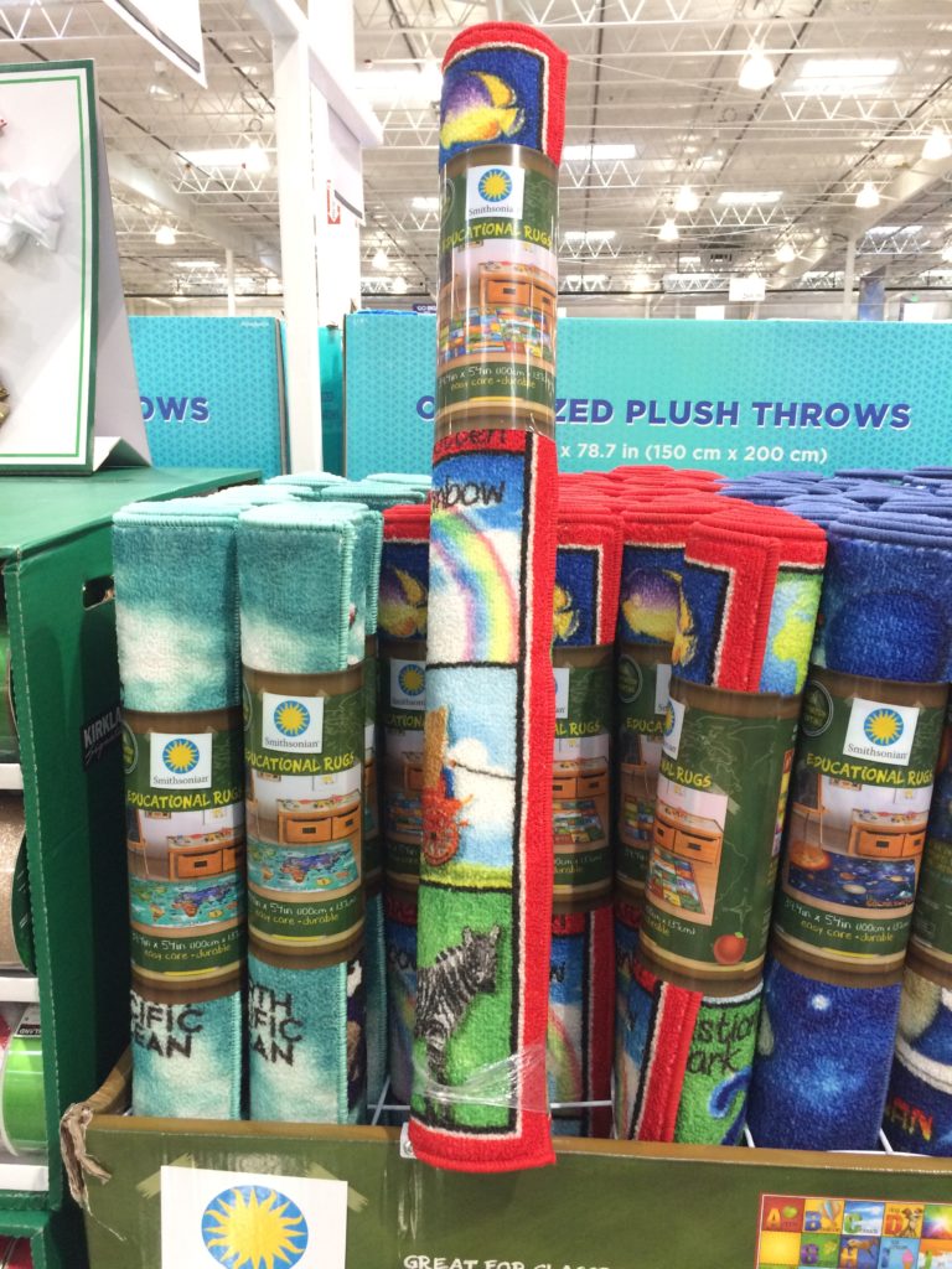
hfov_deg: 48.2
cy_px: 634
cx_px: 476
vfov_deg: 61.7
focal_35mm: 29
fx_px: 1063
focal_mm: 4.15
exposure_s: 1/30
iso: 125
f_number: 2.2
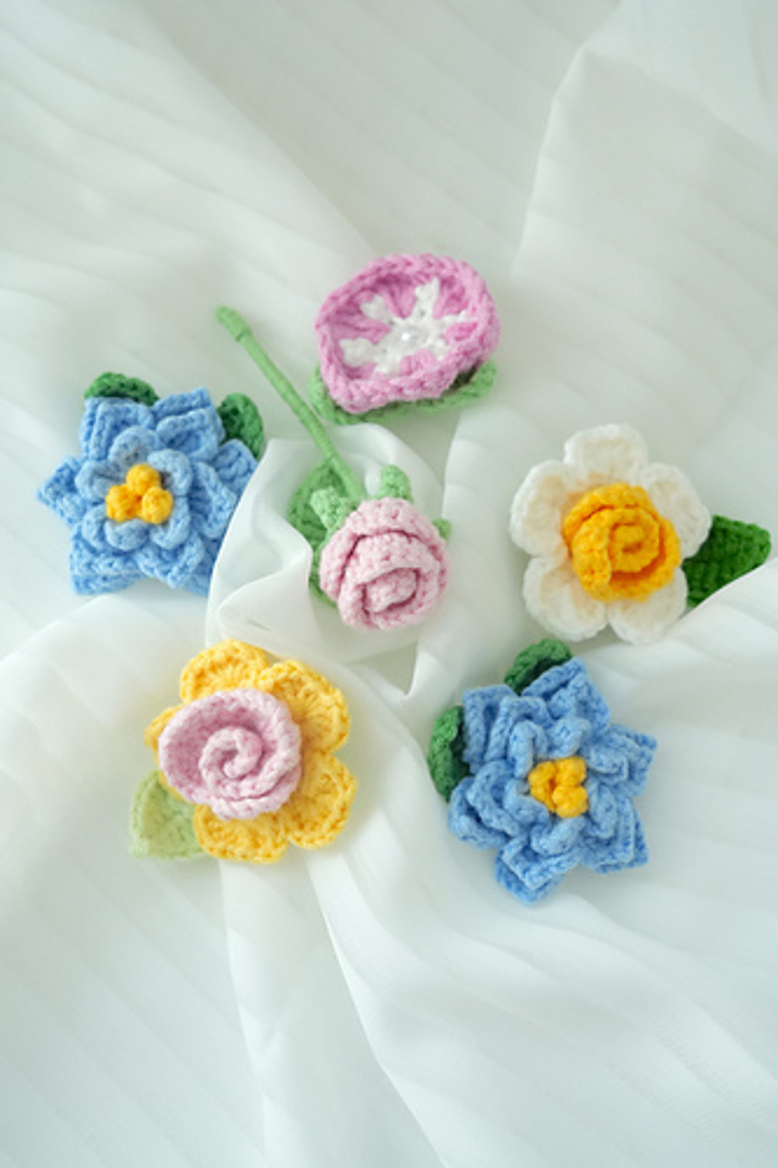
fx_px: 1849
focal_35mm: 57
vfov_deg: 35.1
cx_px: 389
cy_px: 584
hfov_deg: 23.8
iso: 4000
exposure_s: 1/640
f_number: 8
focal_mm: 57
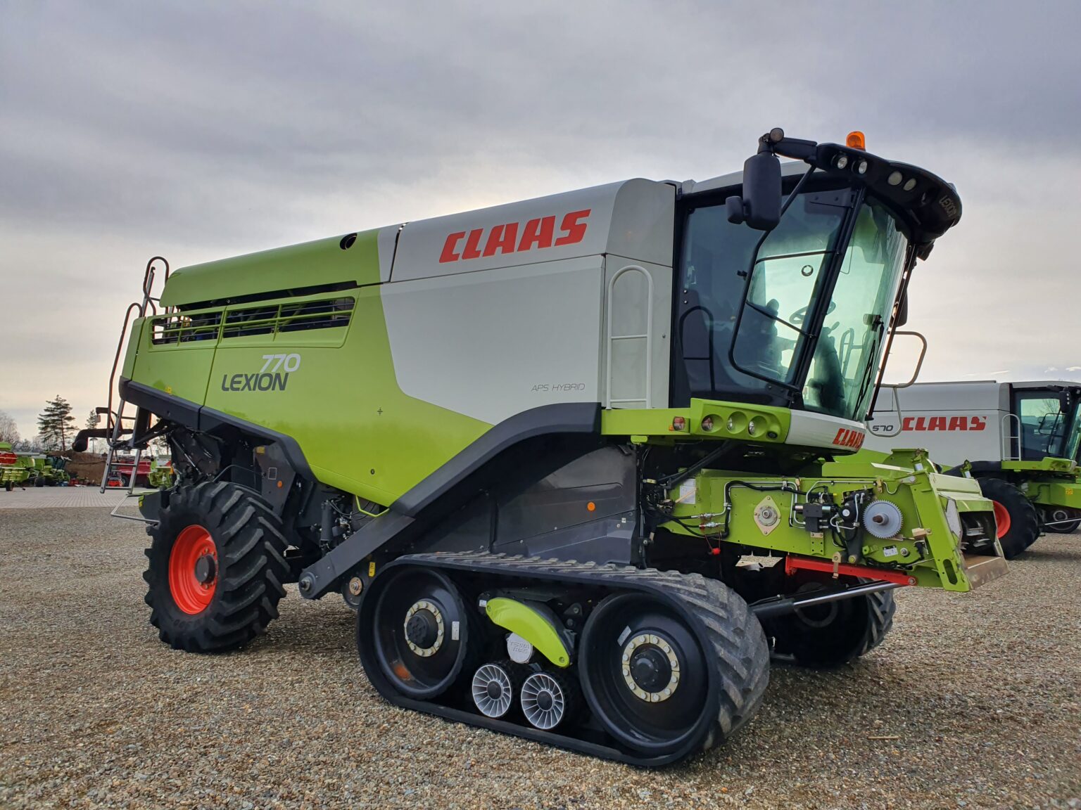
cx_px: 540
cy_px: 405
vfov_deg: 53.1
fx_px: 812
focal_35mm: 26
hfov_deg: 67.3
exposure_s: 1/786
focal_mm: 4.32
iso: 50
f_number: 2.4
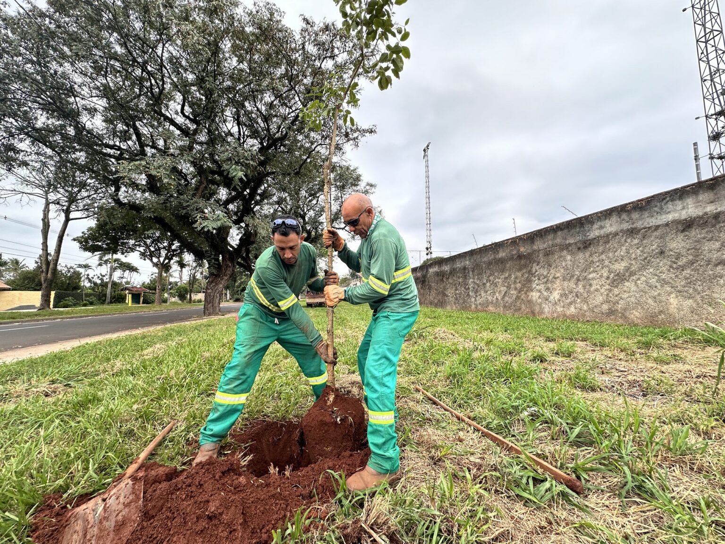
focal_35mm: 14
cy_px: 272
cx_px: 362
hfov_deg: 102.1
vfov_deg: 85.7
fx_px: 293
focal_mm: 2.22
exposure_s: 1/454
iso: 40
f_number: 2.2
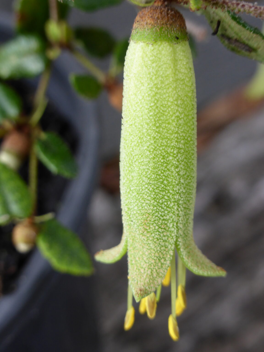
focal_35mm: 53
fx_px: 539
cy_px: 176
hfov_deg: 27.5
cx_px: 132
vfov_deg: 36.2
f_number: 4.4
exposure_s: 1/60
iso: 160
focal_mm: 9
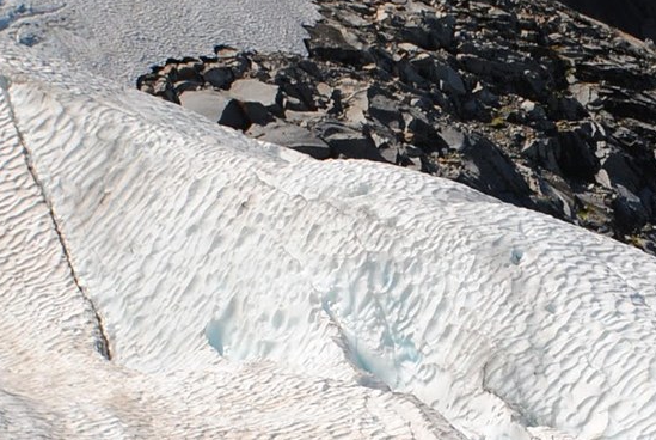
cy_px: 433
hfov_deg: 11.8
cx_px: 623
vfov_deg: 8.0
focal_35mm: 172
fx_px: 3139
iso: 320
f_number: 4.5
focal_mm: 42
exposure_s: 1/4000
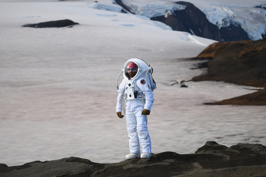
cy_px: 88
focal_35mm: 140
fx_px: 1034
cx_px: 133
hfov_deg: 14.7
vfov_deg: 9.8
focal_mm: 140
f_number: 4.8
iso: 125
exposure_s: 1/1250
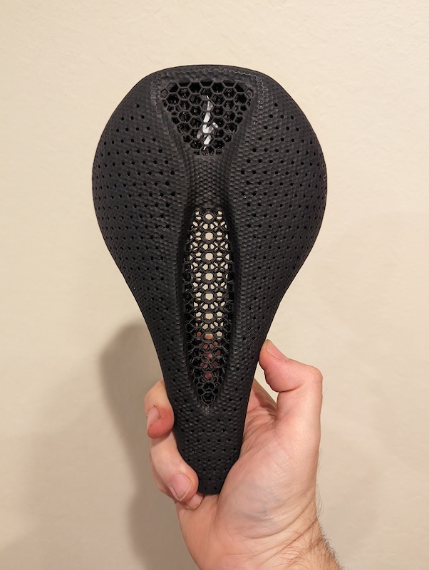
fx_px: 396
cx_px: 214
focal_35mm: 24
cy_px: 285
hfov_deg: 56.9
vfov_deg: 71.5
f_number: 1.85
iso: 1178
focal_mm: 6.81
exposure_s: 1/120
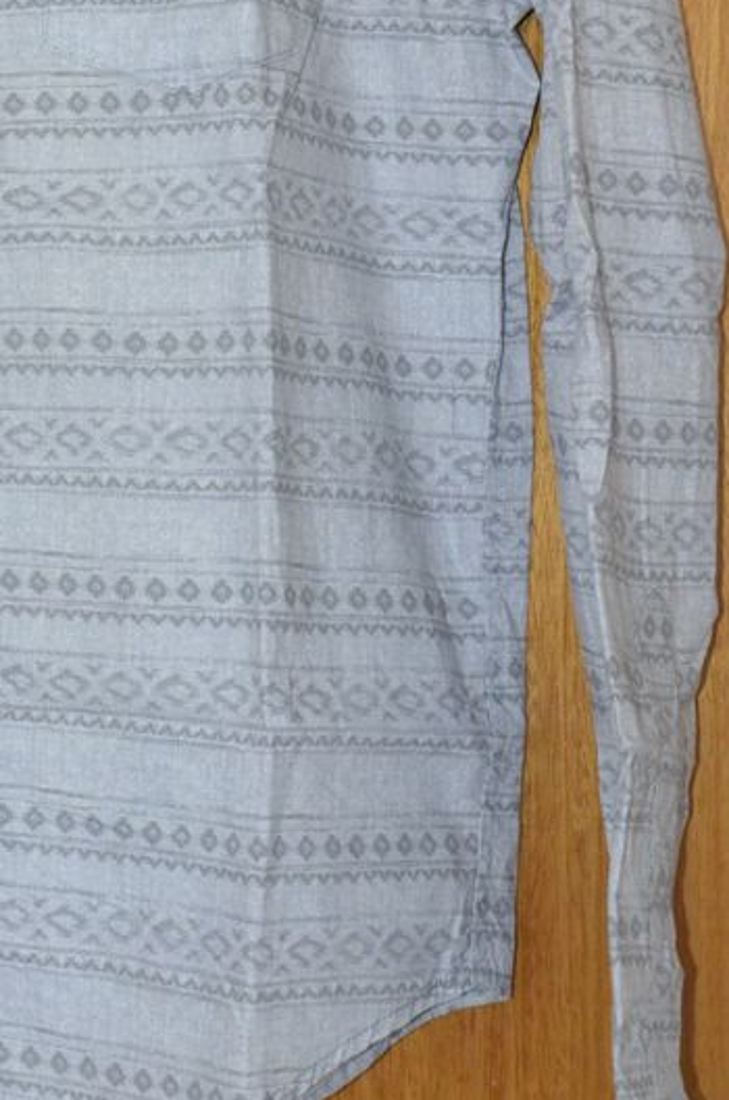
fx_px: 3324
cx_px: -72
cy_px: 252
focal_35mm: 109
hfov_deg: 12.3
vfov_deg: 18.6
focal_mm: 32
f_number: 6.3
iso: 2500
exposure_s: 1/80
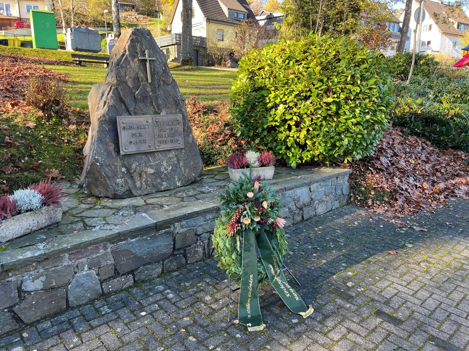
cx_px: 234
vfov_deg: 53.1
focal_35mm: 26
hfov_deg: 67.3
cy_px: 176
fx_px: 352
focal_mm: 5.7
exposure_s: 1/224
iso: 40
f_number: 1.5
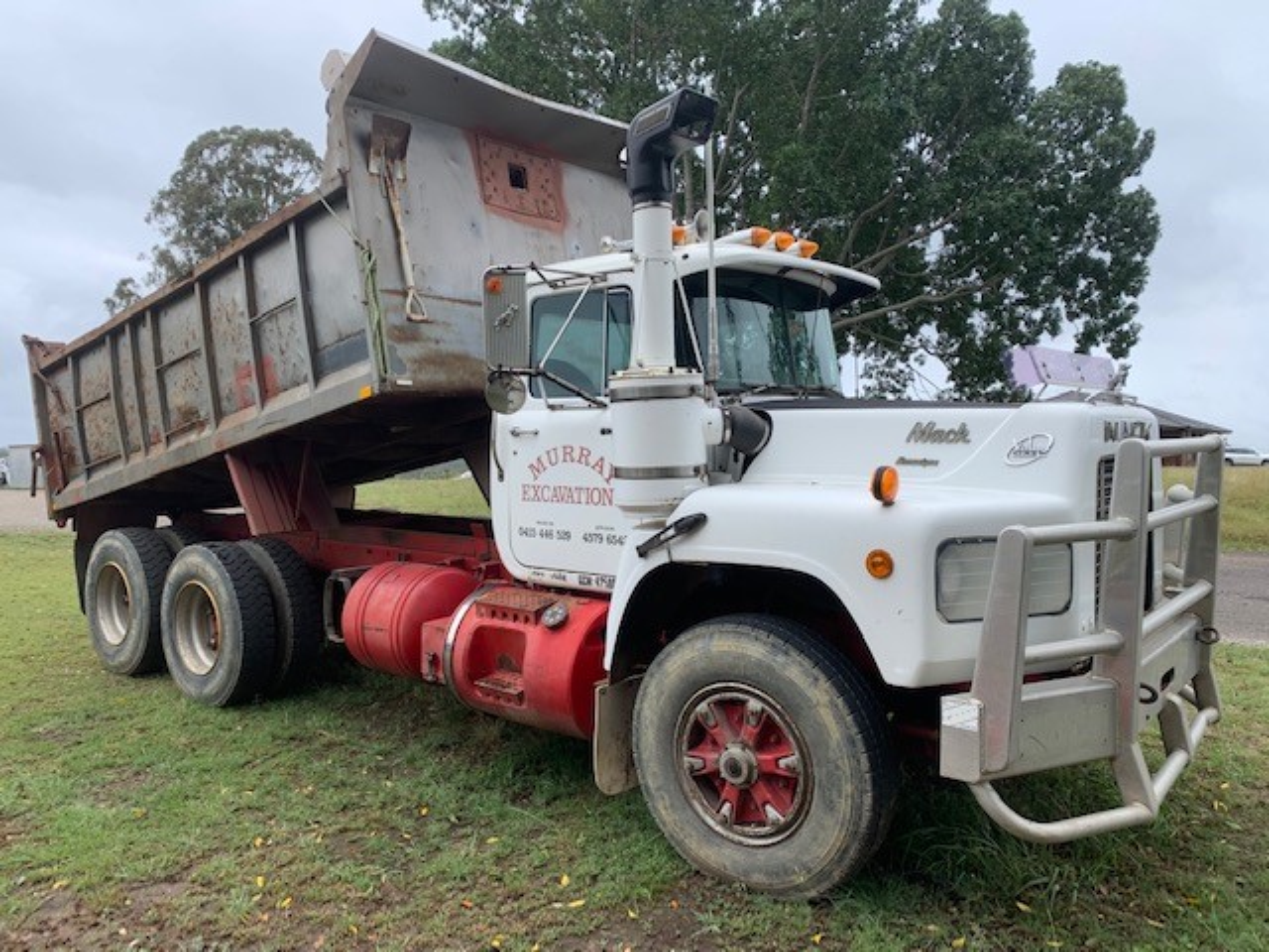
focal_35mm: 26
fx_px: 953
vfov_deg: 53.1
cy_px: 476
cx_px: 634
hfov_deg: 67.3
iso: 25
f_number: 1.8
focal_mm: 4.25
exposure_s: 1/656
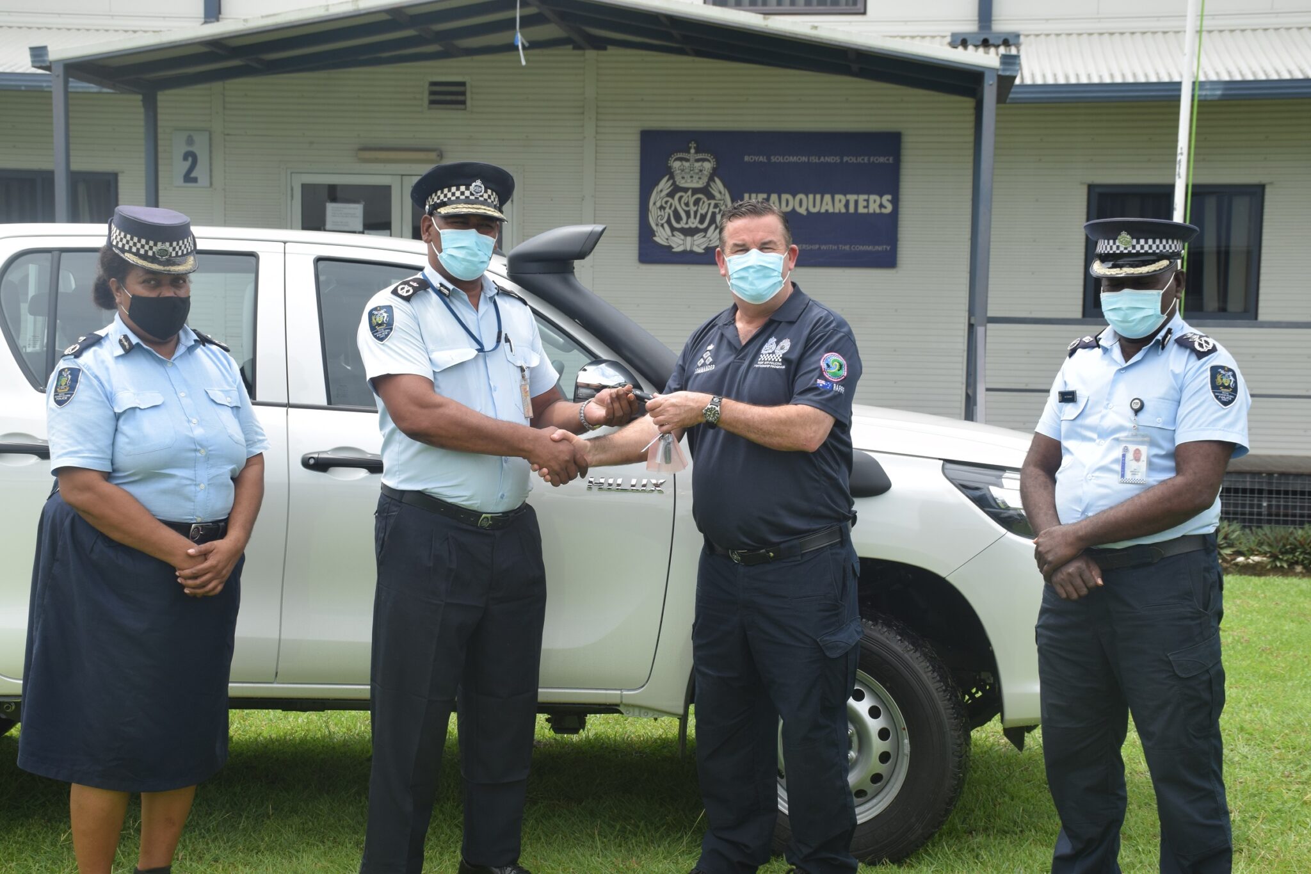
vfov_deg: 25.7
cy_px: 437
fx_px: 1912
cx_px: 656
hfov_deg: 37.9
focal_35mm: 52
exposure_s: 1/320
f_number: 9
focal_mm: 35
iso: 200
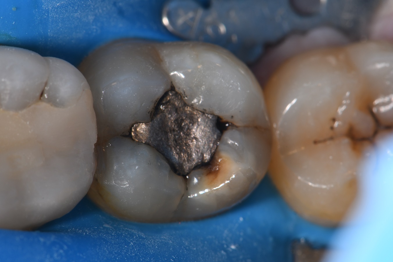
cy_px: 131
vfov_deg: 8.7
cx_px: 196
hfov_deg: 13.1
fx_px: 1713
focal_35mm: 157
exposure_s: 1/160
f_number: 32
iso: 200
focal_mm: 105
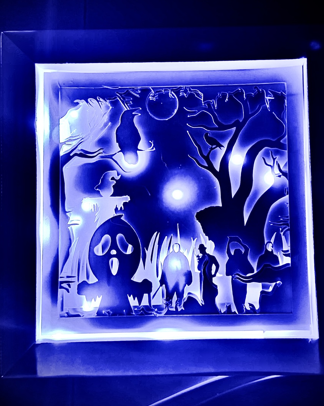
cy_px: 191
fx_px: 707
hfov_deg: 25.8
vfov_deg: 32.0
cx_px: 181
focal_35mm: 59
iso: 250
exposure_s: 1/15
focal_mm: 6.76
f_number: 1.78
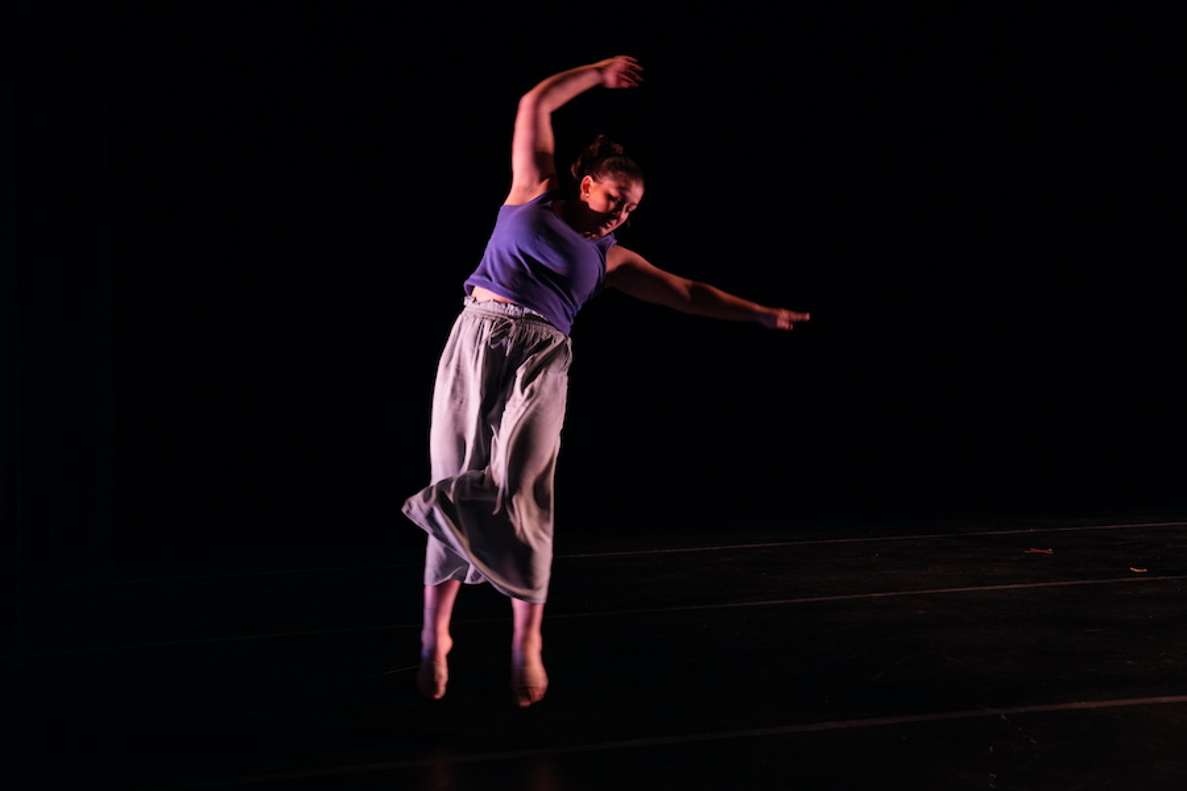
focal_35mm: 35
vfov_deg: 37.9
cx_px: 594
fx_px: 1154
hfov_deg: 54.4
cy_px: 396
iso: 2000
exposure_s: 1/200
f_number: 3.5
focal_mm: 35
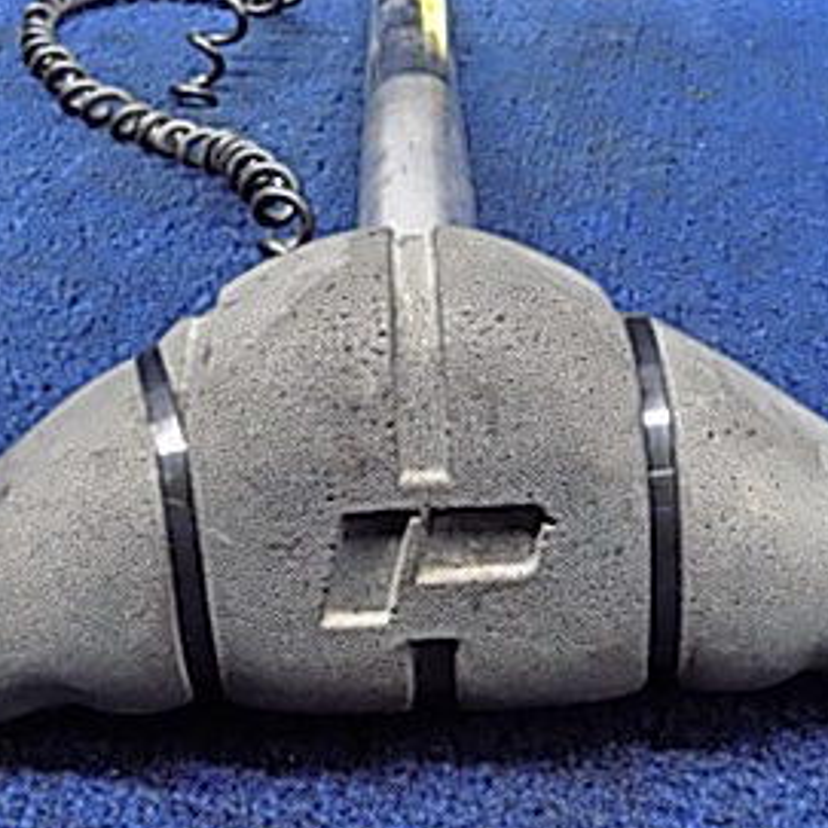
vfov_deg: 34.8
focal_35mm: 48
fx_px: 1299
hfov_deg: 35.4
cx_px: 406
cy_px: 238
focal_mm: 4
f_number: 3.1
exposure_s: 1/13
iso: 400
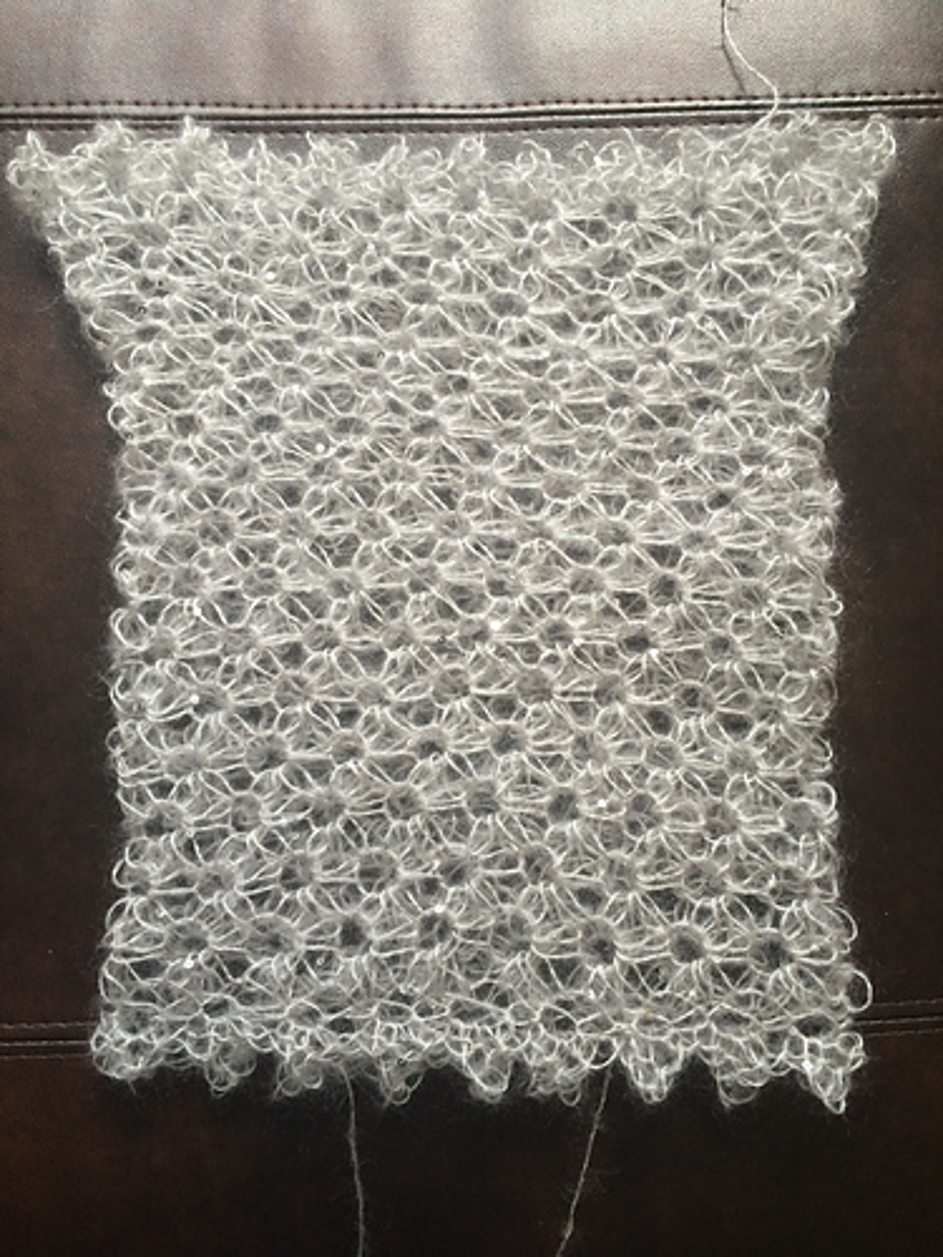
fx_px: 1053
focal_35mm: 29
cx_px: 472
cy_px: 628
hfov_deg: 48.2
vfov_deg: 61.7
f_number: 2.2
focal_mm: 4.15
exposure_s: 1/30
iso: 80
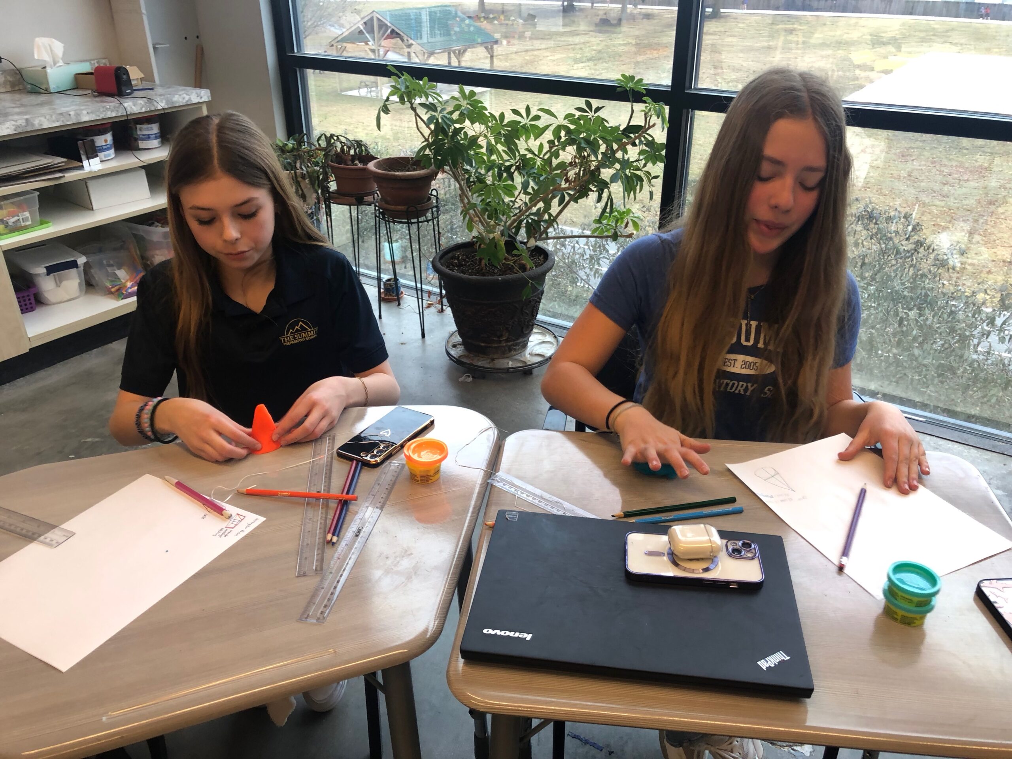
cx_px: 506
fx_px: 819
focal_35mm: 28
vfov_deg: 49.7
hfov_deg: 63.4
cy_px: 380
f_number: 1.8
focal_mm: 3.99
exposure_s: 1/24
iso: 32
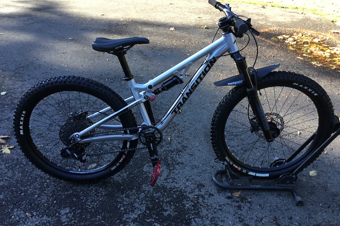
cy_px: 108
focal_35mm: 33
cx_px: 173
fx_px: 312
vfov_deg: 39.9
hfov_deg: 57.2
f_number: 2.4
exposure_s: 1/120
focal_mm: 3.3
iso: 40
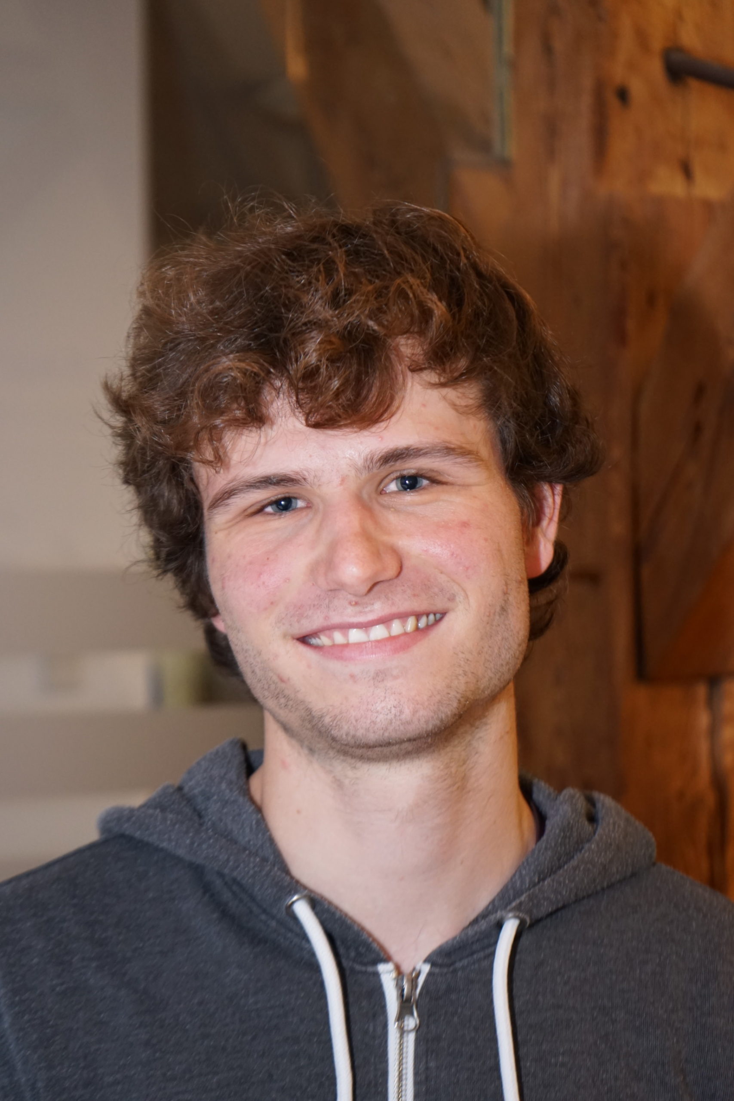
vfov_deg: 28.8
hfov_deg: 19.5
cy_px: 550
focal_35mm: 70
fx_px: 2140
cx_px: 367
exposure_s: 1/100
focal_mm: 70
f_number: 5.6
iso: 1600
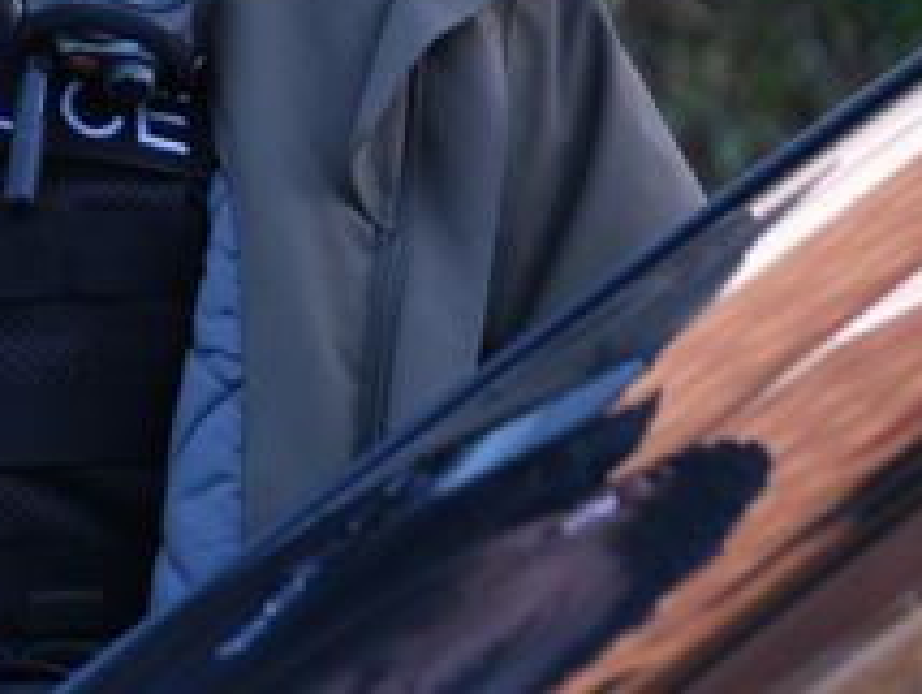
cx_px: -862
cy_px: 487
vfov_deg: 1.3
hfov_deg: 1.7
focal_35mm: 1132
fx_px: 30185
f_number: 4
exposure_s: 1/250
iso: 1250
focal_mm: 140
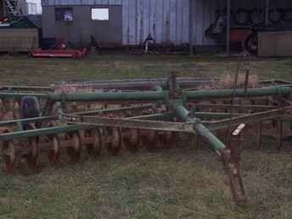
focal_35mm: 65
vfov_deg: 22.6
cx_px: 146
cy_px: 110
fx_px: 548
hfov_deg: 29.8
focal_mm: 13.3
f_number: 3.4
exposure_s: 1/90
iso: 100
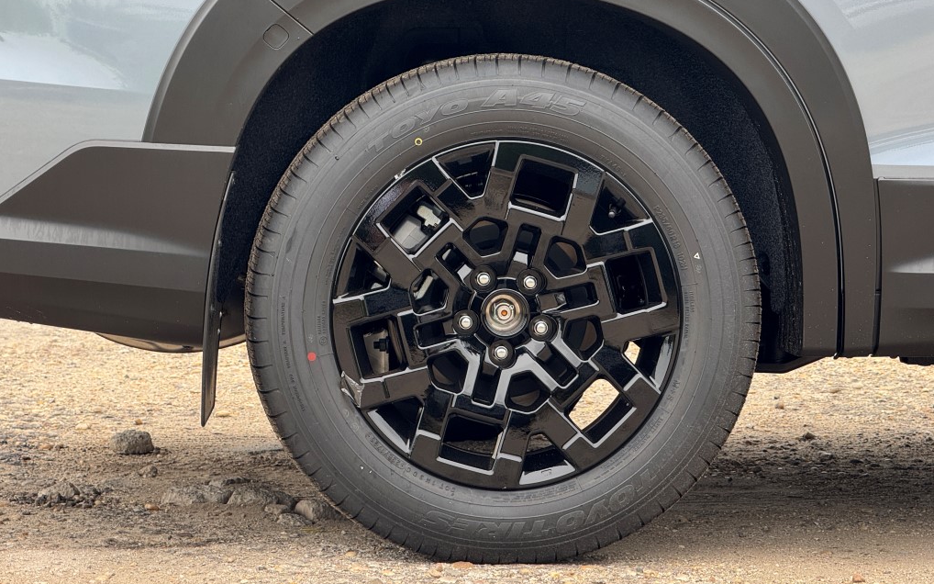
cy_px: 257
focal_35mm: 128
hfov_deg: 16.3
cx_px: 468
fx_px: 3258
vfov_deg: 10.2
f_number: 2.8
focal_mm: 15.66
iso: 50
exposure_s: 1/107
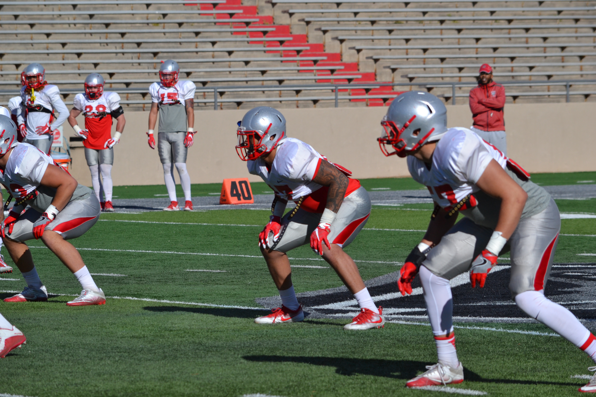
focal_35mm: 255
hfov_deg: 8.1
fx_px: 4221
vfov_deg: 5.4
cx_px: 298
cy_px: 198
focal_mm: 170
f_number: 7.1
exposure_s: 1/2000
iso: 320
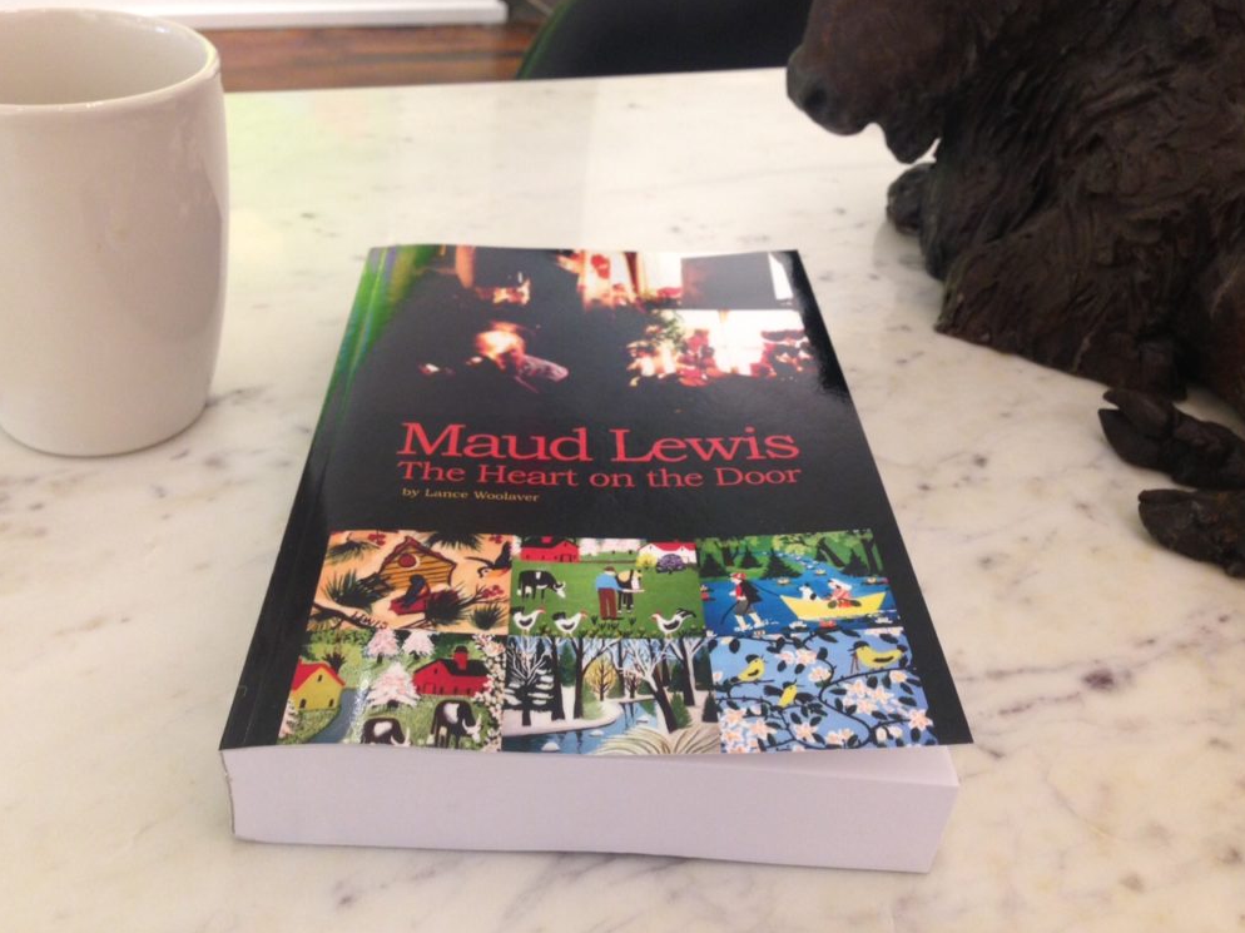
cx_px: 616
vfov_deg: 41.8
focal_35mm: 34
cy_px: 453
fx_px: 1223
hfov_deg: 54.0
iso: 125
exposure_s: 1/20
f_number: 2.4
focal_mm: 4.12
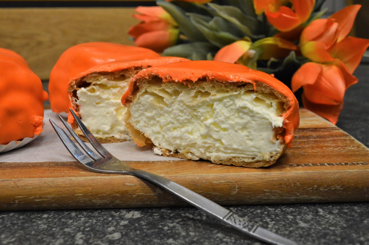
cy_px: 122
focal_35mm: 36
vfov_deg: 36.8
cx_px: 184
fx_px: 369
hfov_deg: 53.2
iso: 800
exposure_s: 1/25
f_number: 7.1
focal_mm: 24
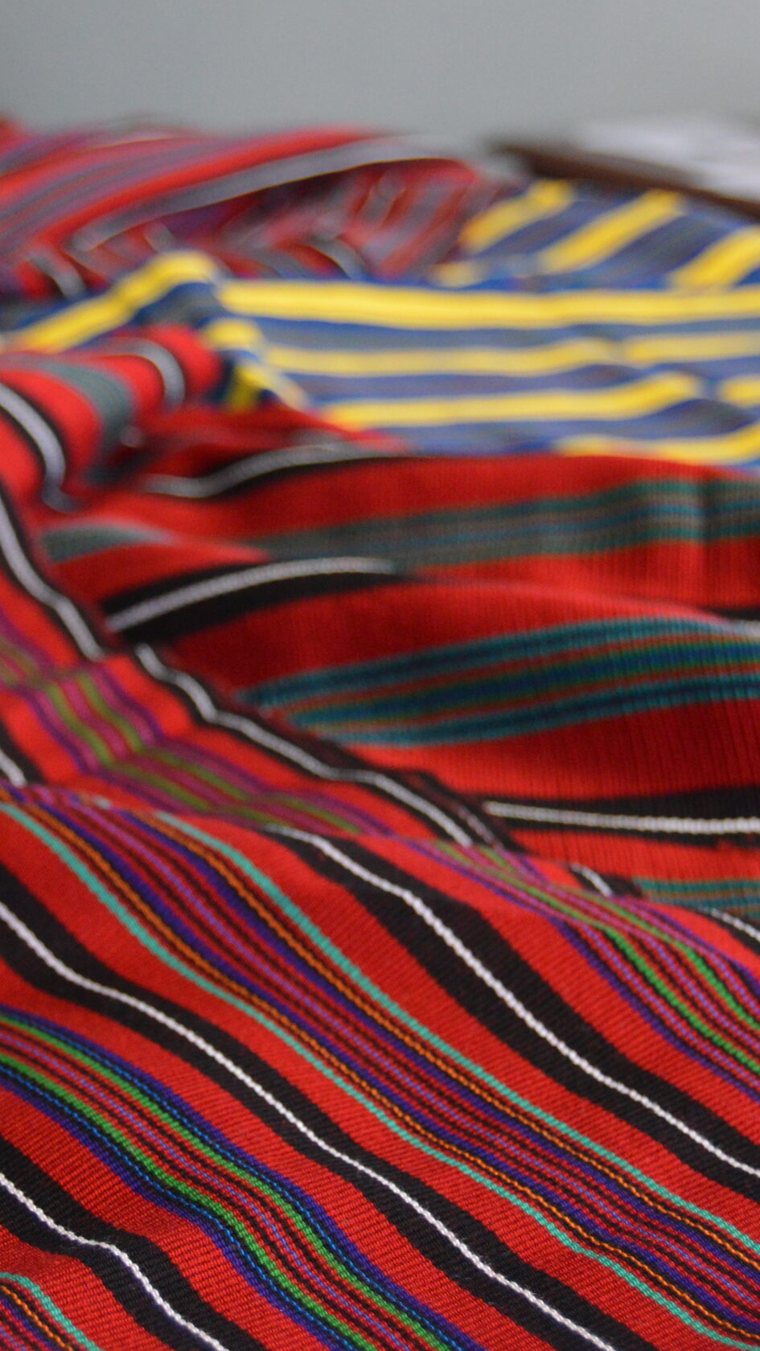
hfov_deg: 17.6
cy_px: 670
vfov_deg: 31.4
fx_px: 2400
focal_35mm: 67
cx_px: 39
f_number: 4
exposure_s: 1/60
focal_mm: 28
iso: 1800
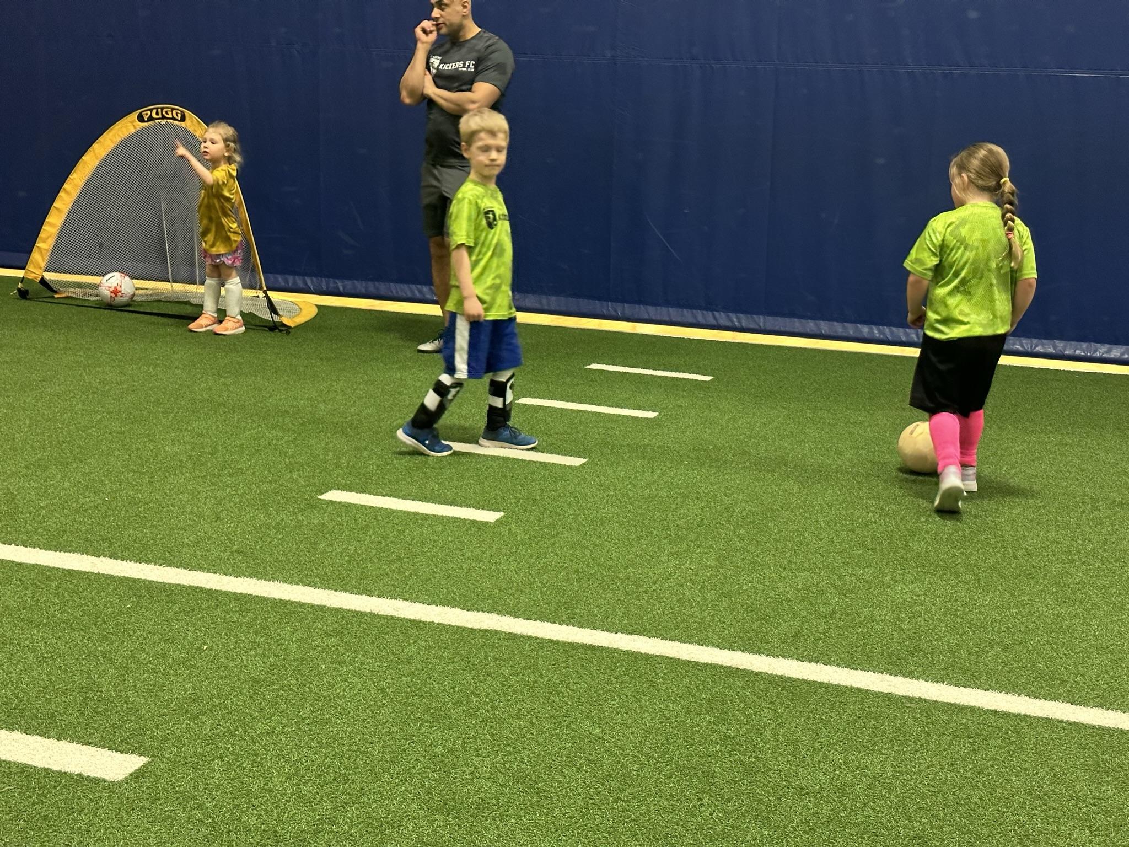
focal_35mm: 48
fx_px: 1566
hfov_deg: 39.7
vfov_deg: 30.3
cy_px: 424
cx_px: 564
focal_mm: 6.86
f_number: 1.78
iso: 400
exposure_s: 1/40
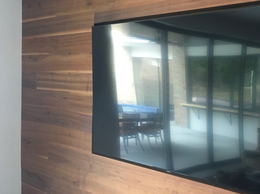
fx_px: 353
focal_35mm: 47
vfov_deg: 30.7
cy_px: 124
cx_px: 198
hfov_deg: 39.3
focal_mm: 4.15
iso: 200
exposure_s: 1/24
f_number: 2.2
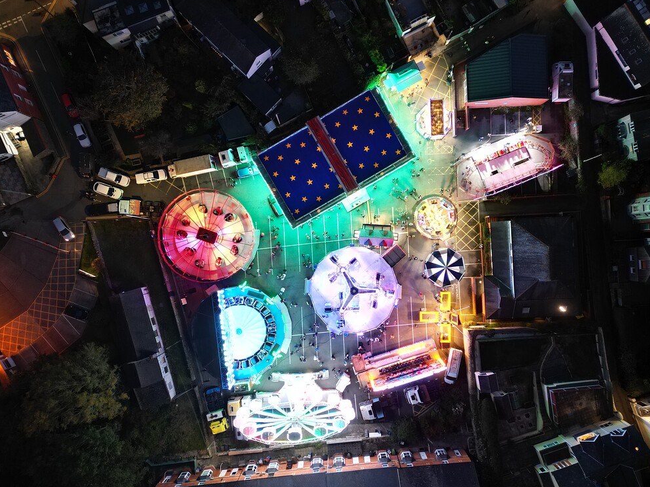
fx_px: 469
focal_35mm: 25
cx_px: 336
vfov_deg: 54.9
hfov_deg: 69.4
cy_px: 244
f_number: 1.7
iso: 410
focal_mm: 6.72
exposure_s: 1/15
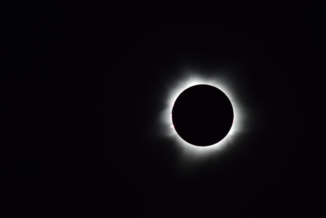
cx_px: 163
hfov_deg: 2.7
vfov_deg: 1.8
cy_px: 109
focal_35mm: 750
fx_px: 6791
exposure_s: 1/320
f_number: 8
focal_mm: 500
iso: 200
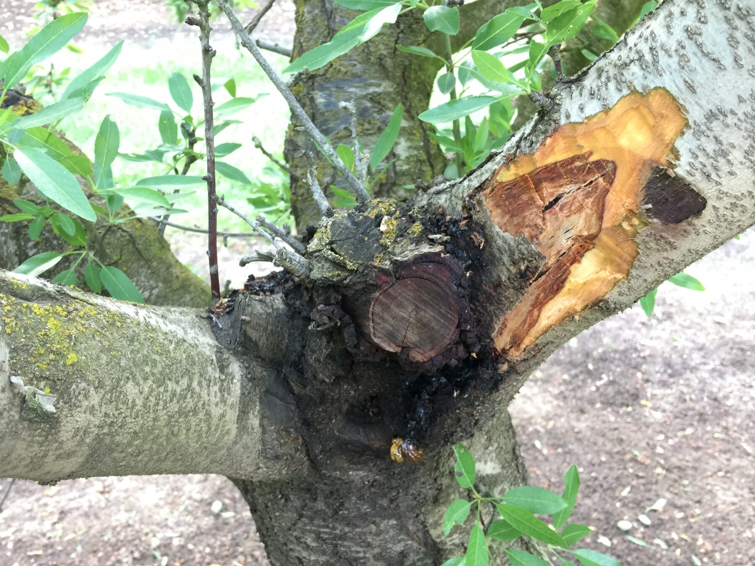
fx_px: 720
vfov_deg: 42.9
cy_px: 299
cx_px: 369
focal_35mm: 33
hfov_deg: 55.3
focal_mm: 4.15
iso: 50
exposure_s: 1/15
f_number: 2.2
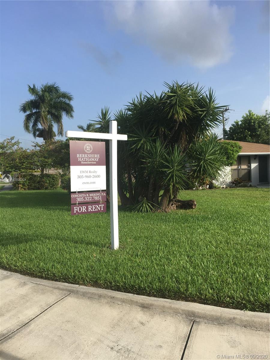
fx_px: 302
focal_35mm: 29
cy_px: 180
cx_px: 135
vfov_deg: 61.7
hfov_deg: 48.2
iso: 25
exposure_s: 1/938
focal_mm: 4.15
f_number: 2.2
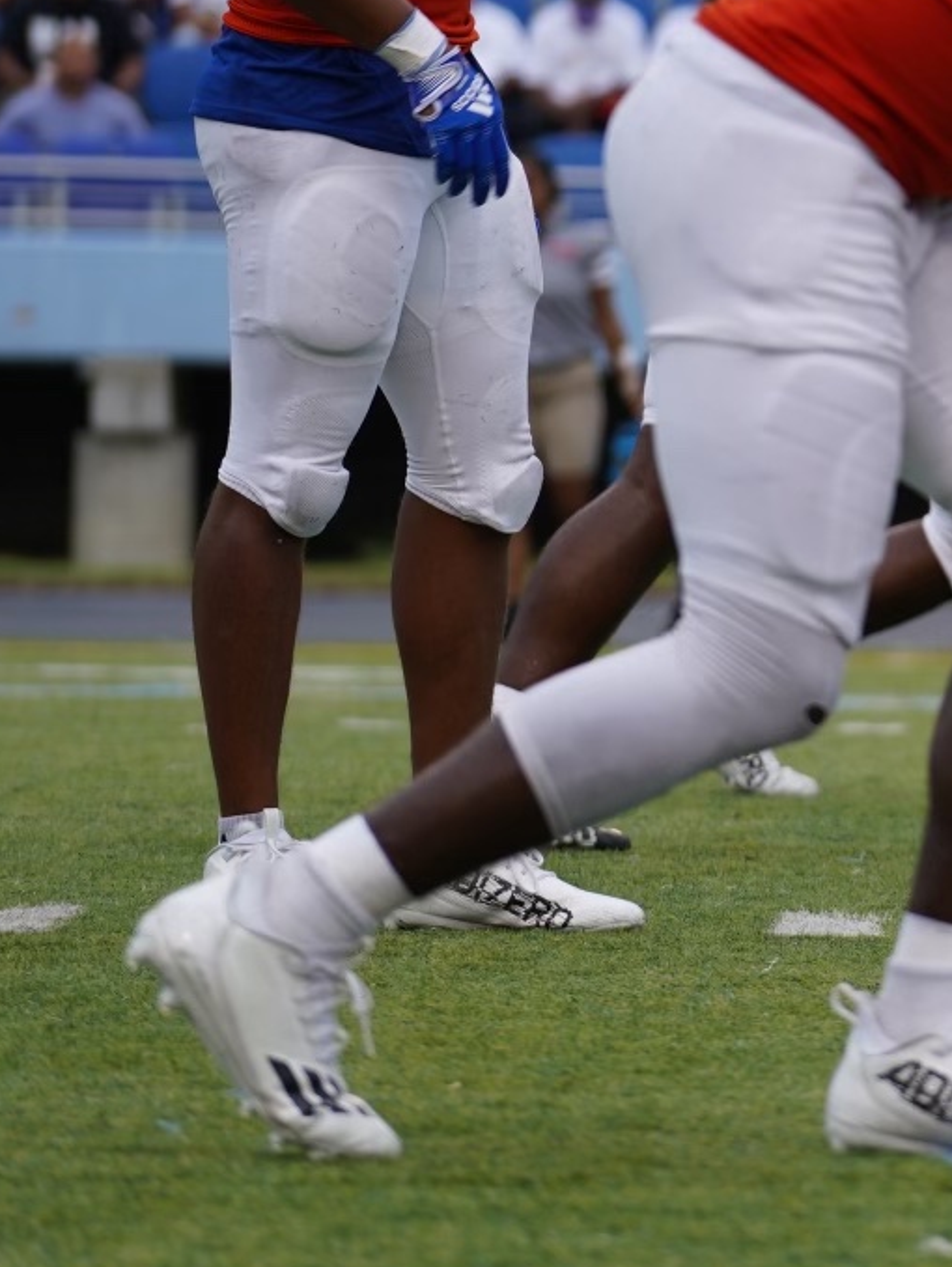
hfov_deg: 3.1
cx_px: 1645
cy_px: 248
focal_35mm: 479
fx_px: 17548
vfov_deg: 4.1
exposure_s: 1/200
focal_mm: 172
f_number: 4
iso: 160
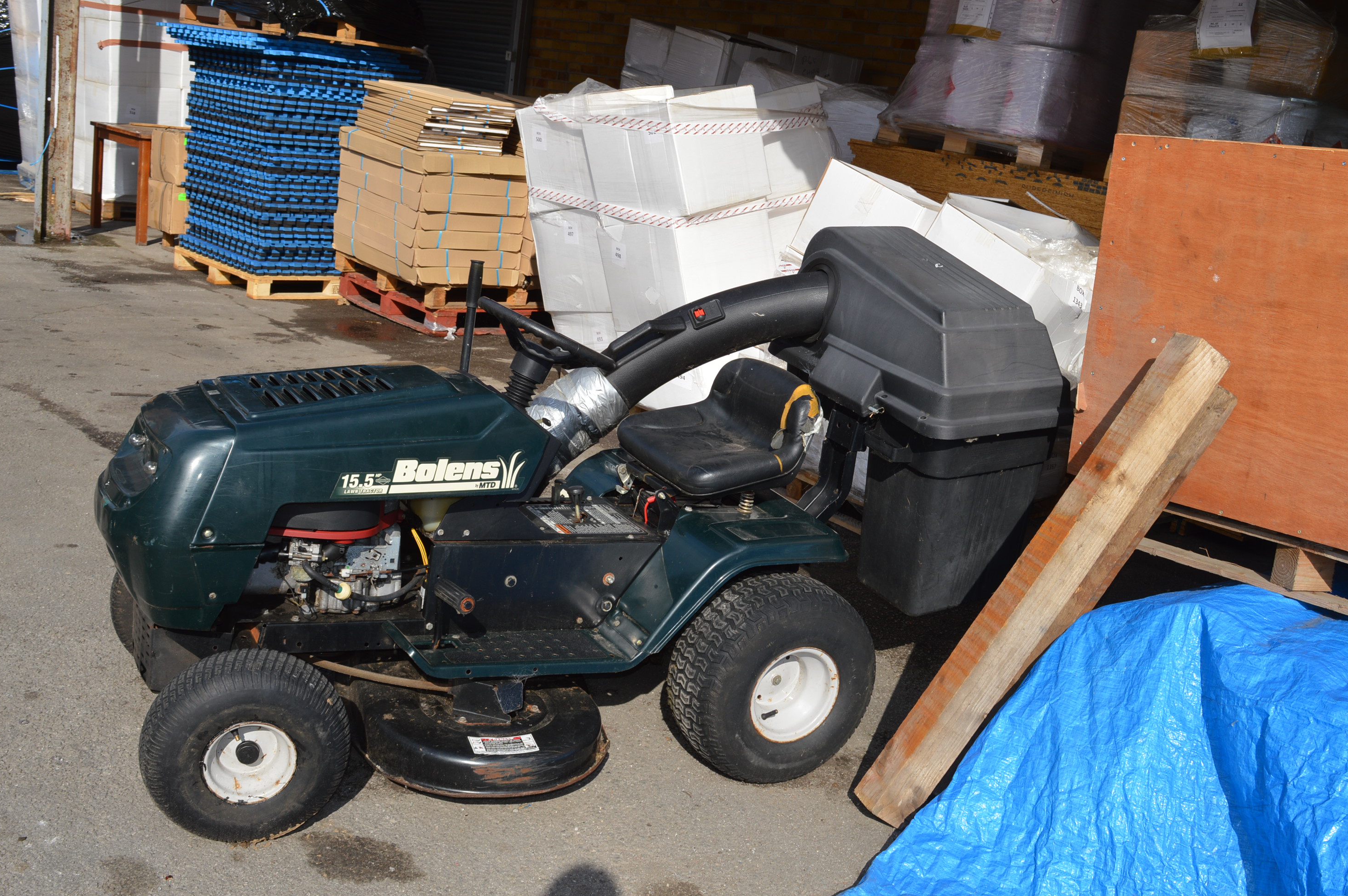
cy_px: 446
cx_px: 689
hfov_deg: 51.9
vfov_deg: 35.9
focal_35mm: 37
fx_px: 1384
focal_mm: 24
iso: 100
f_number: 9
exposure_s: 1/200
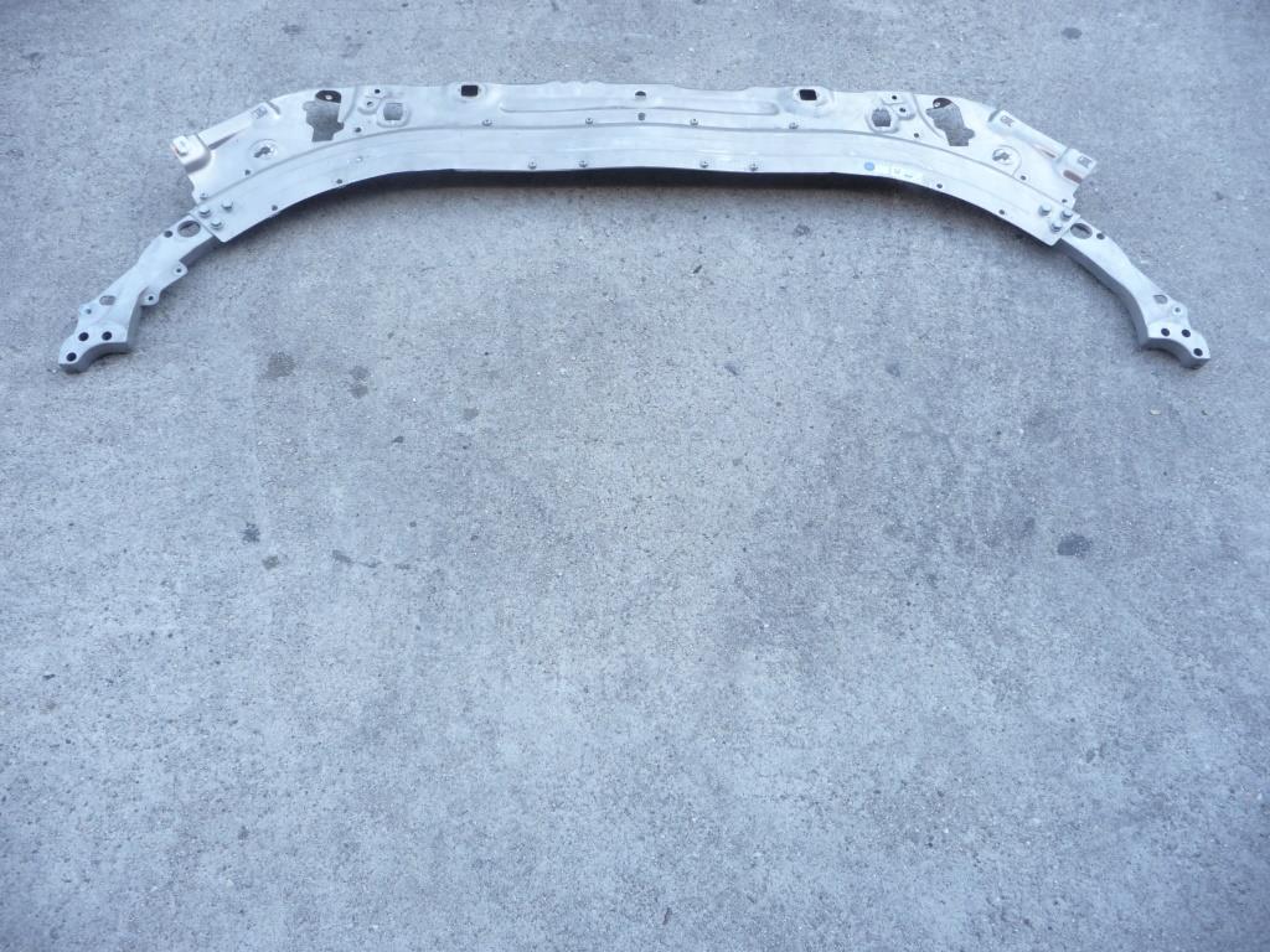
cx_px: 635
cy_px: 476
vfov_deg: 49.7
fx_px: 1027
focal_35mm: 28
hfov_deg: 63.4
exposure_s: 1/50
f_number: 3.3
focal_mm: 4.7
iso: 100
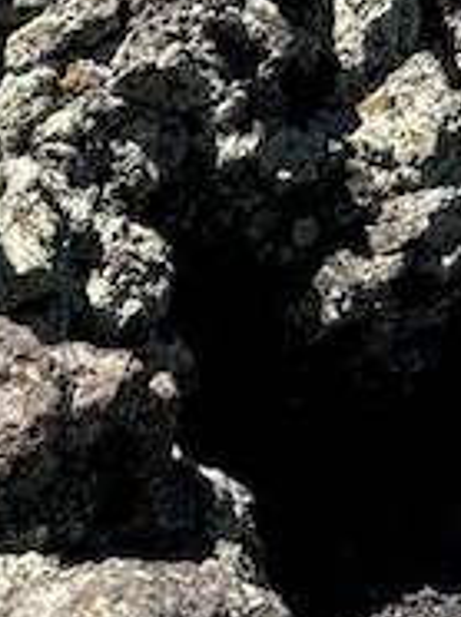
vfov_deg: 10.4
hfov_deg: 8.1
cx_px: 653
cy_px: -478
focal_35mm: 179
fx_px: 3186
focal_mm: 5.96
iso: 50
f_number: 1.6
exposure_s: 1/2288
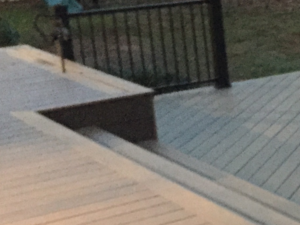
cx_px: 506
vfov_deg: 14.2
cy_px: 123
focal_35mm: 104
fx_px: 902
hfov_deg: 16.4
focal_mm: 4.15
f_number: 2.2
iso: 640
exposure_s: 1/15
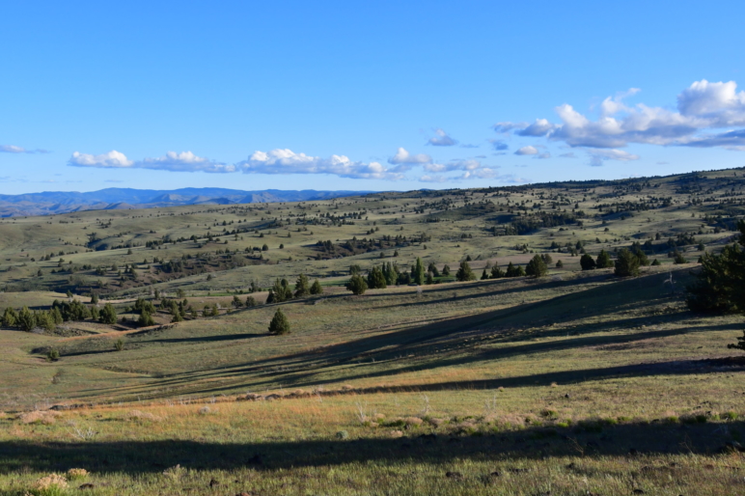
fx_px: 765
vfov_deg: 35.9
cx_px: 372
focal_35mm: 37
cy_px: 248
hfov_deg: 51.9
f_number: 13
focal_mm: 25
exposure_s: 1/800
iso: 640
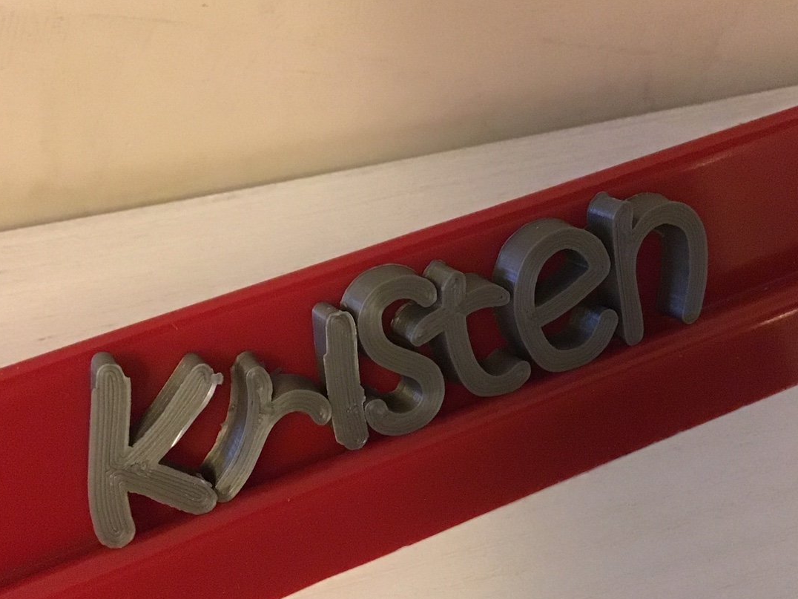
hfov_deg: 40.4
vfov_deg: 30.9
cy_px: 297
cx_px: 395
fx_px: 1083
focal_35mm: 47
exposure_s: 1/17
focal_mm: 3.3
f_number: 2.4
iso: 400
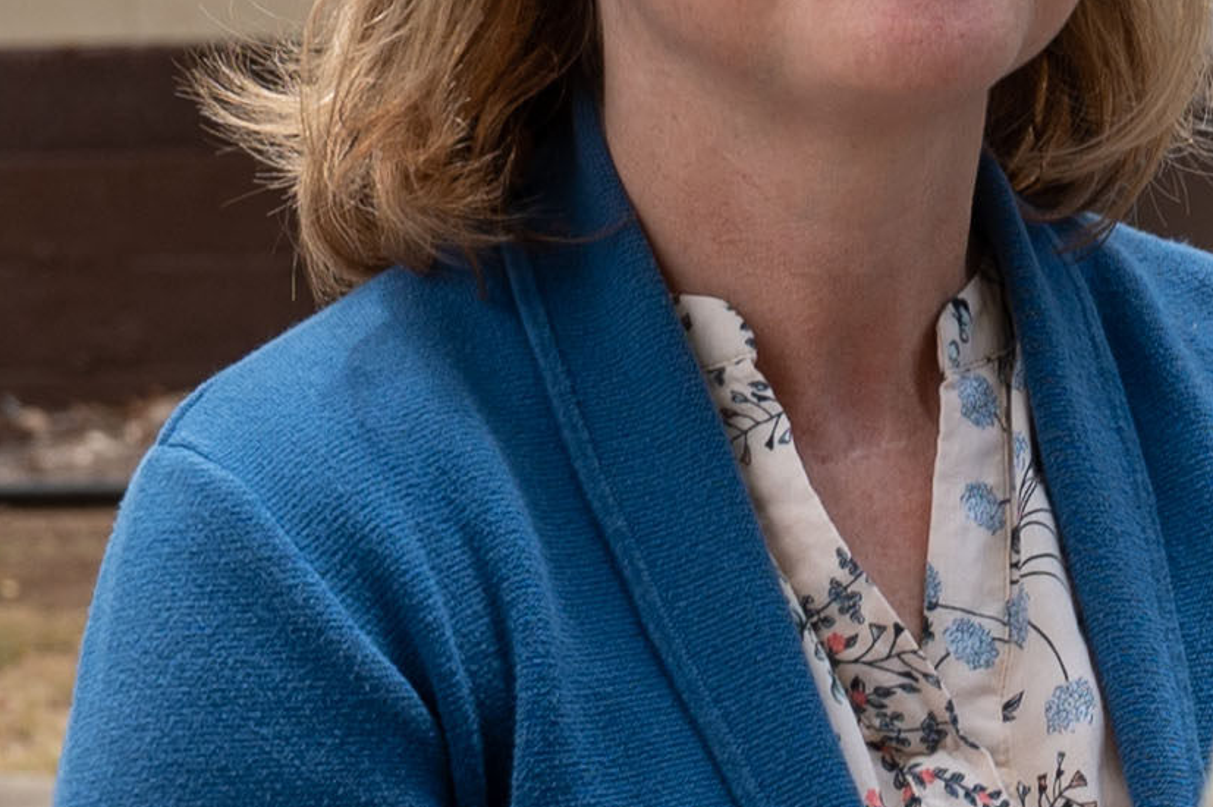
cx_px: 1357
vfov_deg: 4.9
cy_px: 518
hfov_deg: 7.4
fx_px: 9359
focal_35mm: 278
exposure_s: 1/250
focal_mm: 38
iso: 100
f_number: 5.6
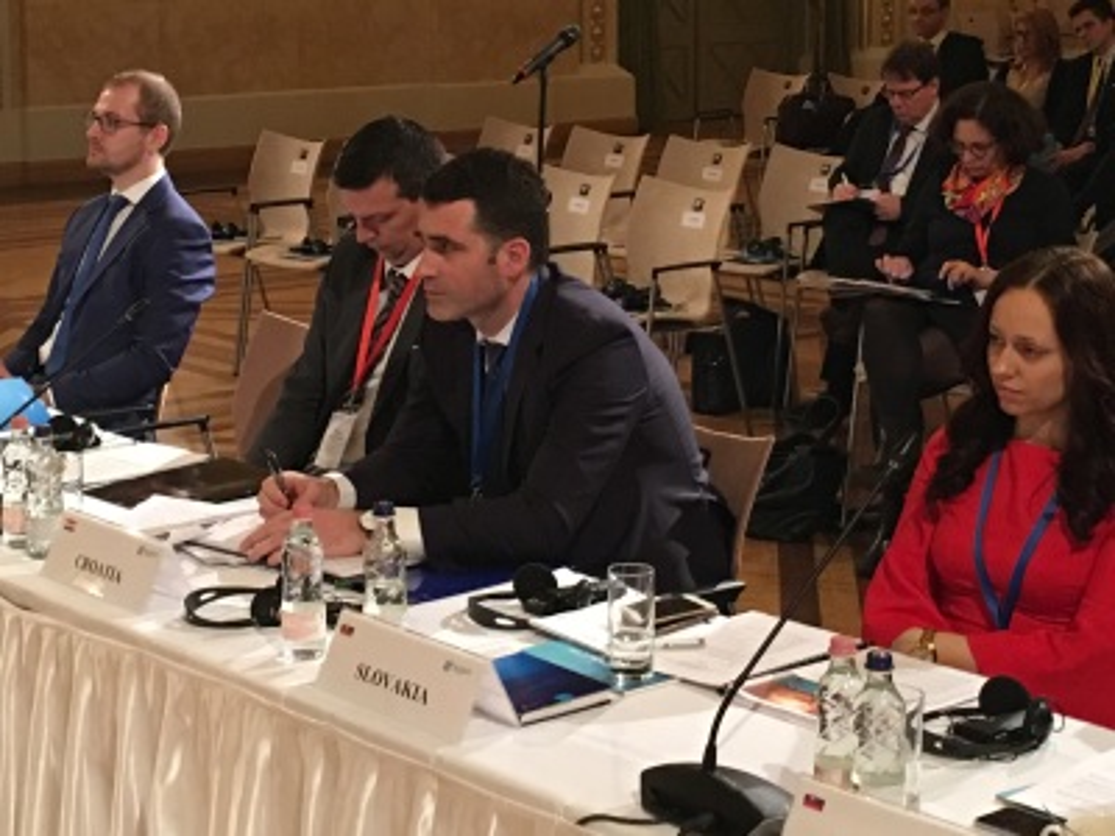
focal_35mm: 29
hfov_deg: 61.7
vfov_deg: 48.2
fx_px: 934
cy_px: 418
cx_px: 558
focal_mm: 4.15
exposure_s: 1/17
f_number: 2.2
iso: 125
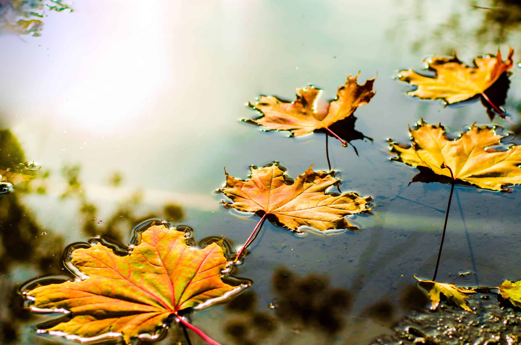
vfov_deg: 17.0
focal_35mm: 80
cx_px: 269
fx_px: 1155
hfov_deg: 25.4
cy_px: 181
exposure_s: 1/1000
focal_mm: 50
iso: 200
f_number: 4
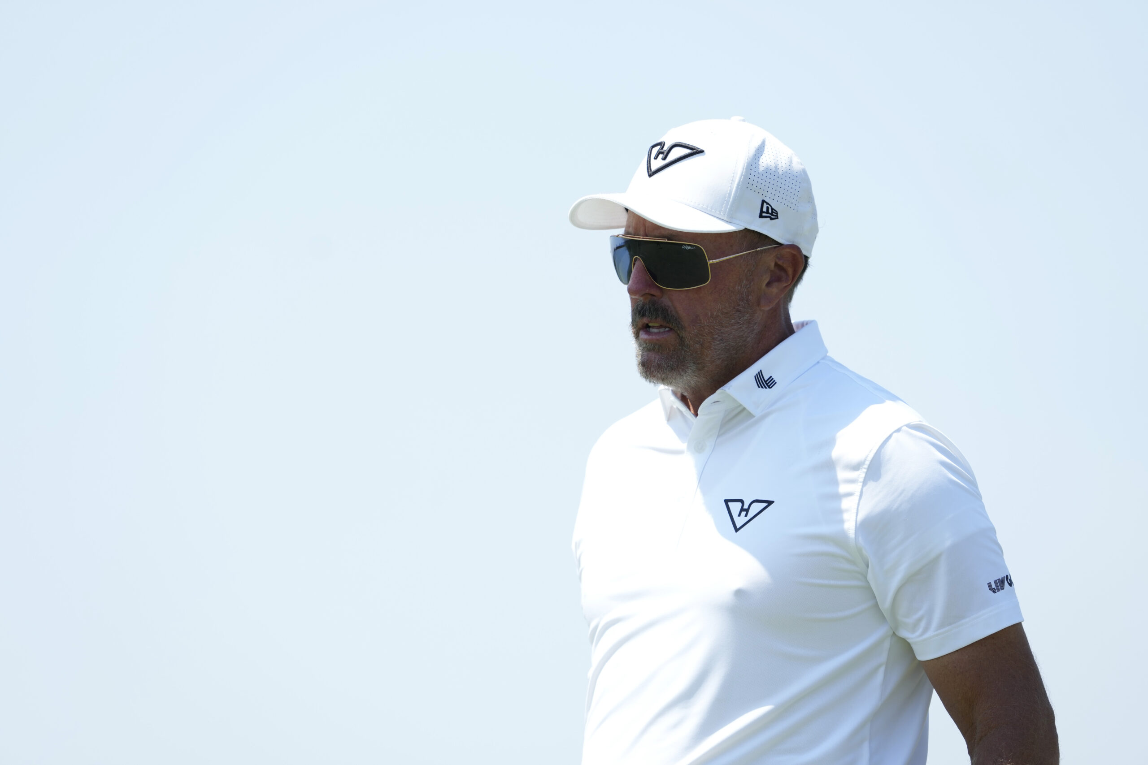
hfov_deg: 5.2
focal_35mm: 400
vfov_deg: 3.4
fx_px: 12755
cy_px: 382
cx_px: 574
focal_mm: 400
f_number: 4
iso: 400
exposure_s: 1/2000
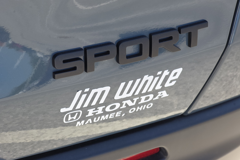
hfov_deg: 17.1
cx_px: 120
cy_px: 72
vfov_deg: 11.4
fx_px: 800
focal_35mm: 120
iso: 64
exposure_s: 1/270
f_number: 3.4
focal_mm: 18.6
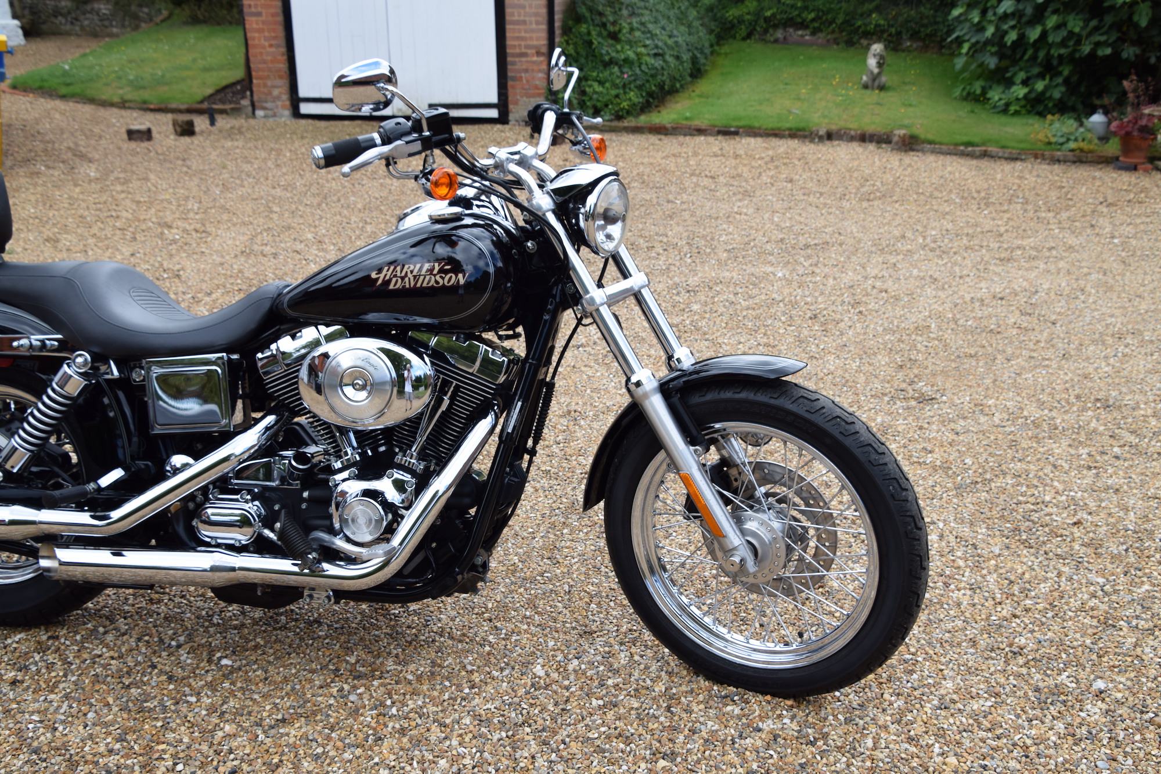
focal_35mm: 36
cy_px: 387
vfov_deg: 36.9
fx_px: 1161
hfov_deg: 53.1
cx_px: 580
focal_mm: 24
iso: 250
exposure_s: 1/250
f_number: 8
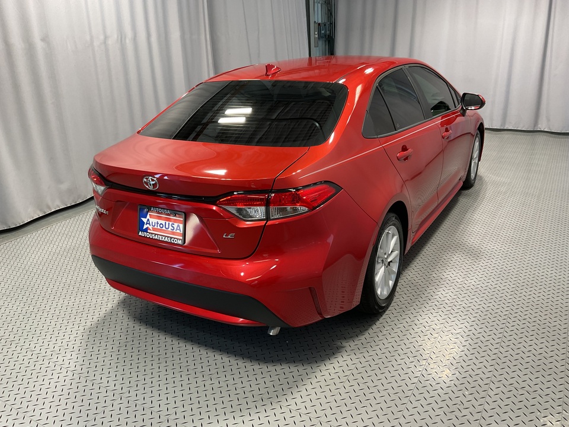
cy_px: 214
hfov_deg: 61.7
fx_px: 477
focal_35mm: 29
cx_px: 284
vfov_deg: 48.2
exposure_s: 1/100
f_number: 1.8
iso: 64
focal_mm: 3
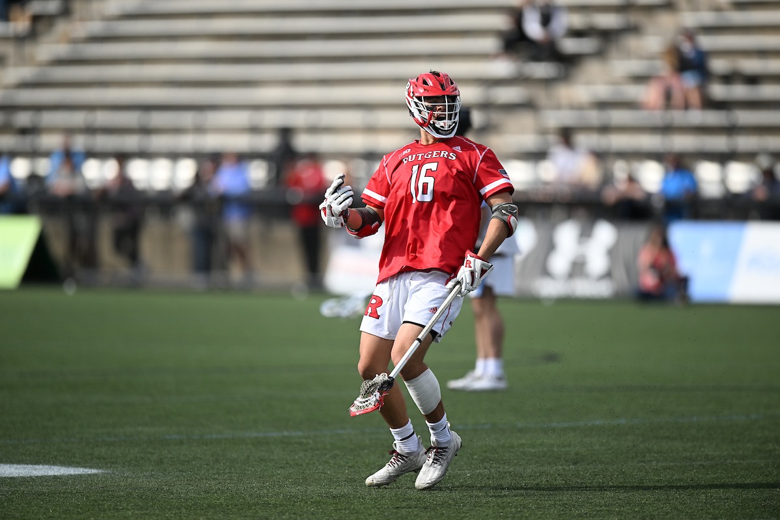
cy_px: 260
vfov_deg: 3.4
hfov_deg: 5.2
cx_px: 390
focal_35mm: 400
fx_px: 8666
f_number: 2.8
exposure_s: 1/5000
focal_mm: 400
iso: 400
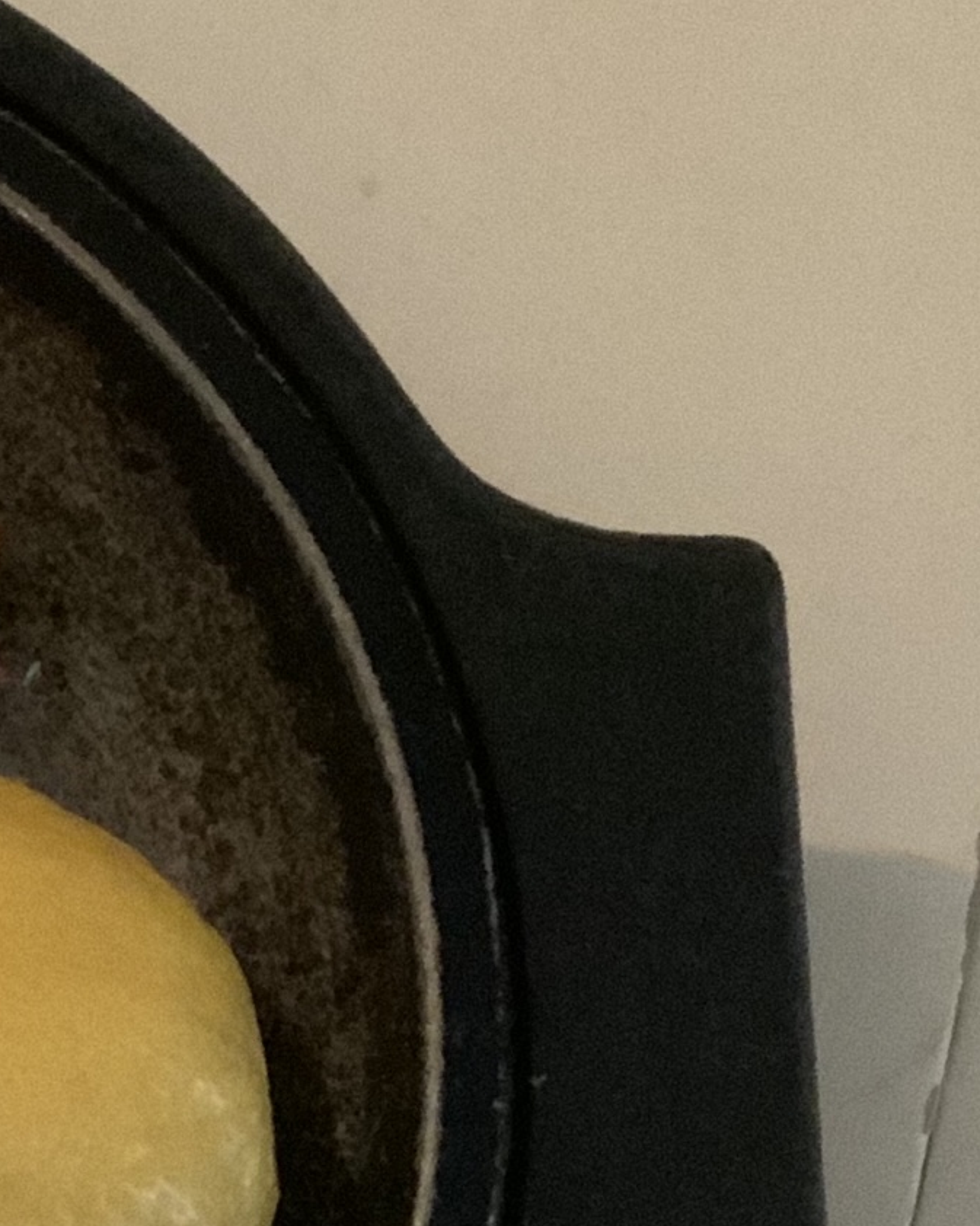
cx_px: -621
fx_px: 2793
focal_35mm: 77
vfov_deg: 24.2
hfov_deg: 17.3
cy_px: 1061
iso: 500
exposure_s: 1/30
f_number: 1.8
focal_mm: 3
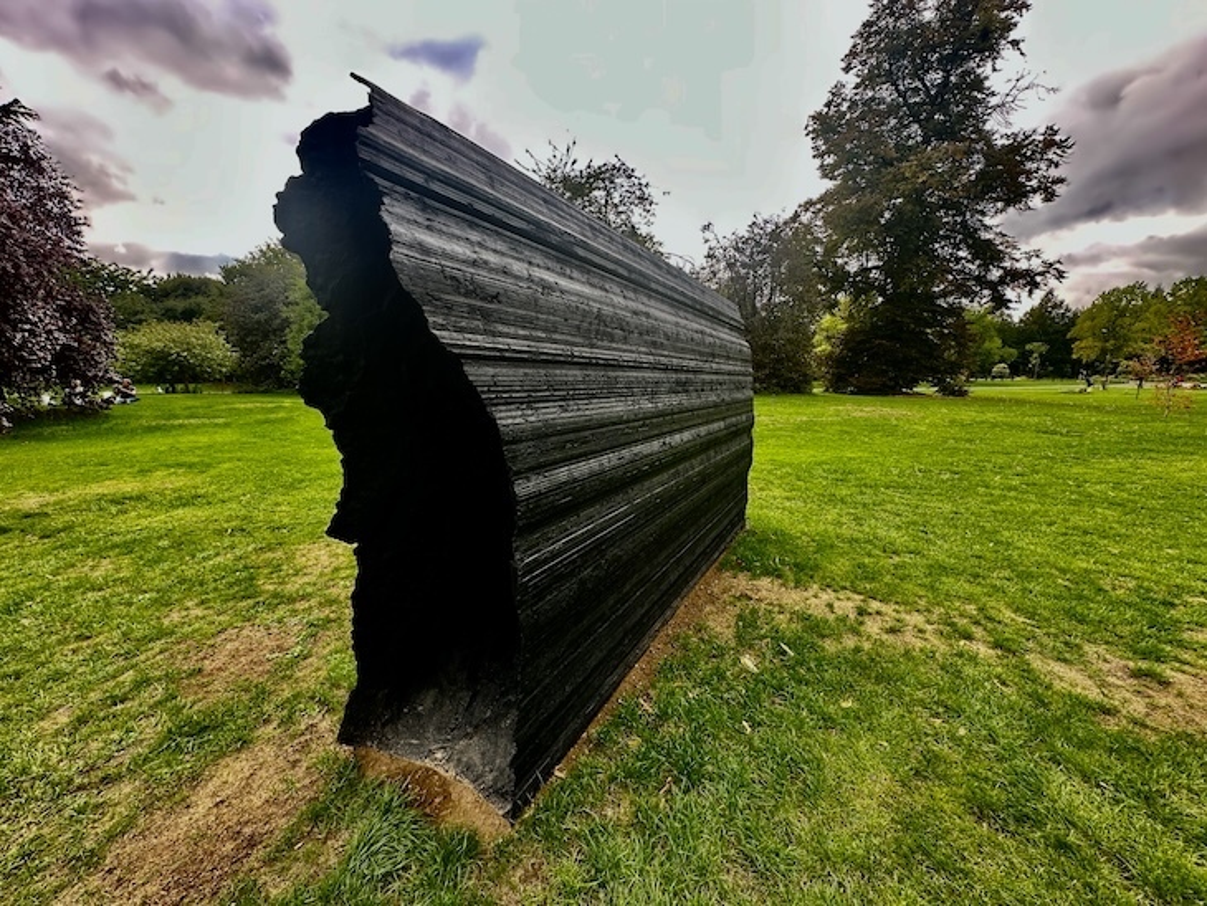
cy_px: 453
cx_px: 604
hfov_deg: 102.0
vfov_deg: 85.7
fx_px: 488
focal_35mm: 14
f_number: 2.2
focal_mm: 2.22
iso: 40
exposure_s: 1/99
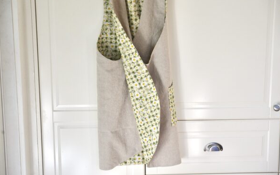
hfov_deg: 33.0
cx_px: 140
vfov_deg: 21.0
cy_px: 82
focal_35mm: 62
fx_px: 473
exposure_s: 1/400
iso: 2500
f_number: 5.6
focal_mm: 60
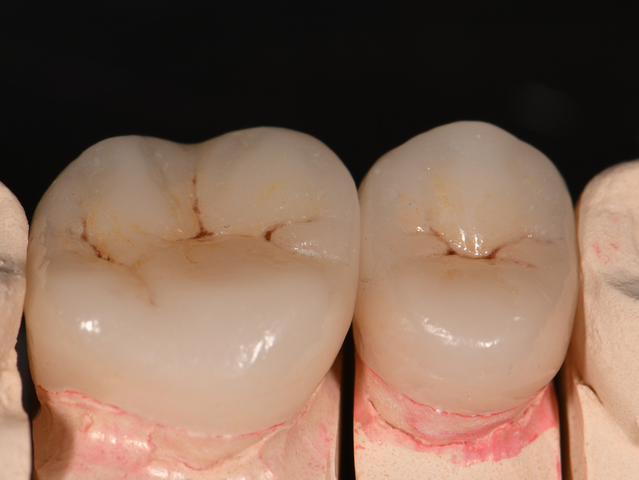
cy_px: 240
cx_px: 330
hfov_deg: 11.6
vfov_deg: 8.7
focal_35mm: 171
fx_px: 3157
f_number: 32
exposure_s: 1/160
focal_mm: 105
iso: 200
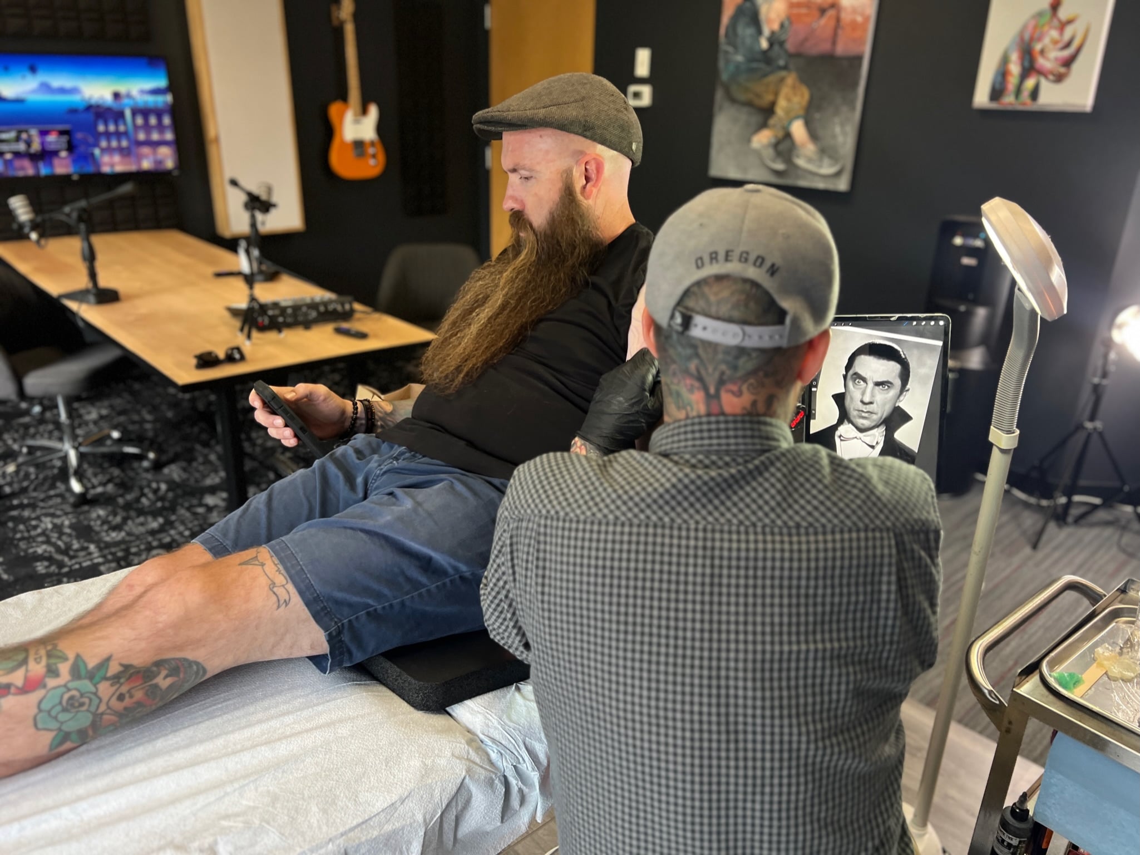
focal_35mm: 26
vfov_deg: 53.0
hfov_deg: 67.3
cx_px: 570
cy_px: 428
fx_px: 856
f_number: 1.5
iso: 125
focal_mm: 5.7
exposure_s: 1/120
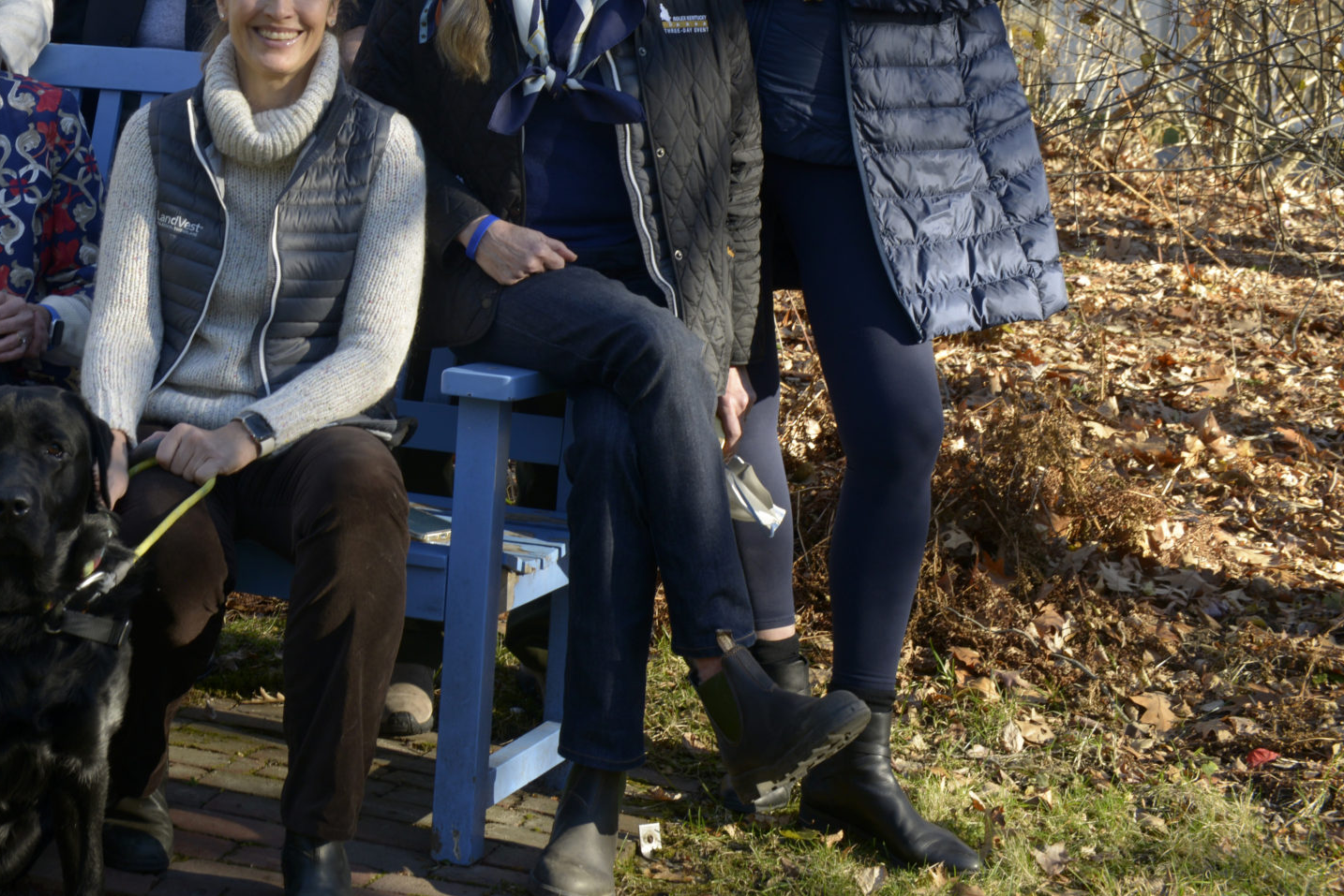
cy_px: 103
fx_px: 2801
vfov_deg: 17.9
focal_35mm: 75
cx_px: 167
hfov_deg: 26.2
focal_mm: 42
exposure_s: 1/60
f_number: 9
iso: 200
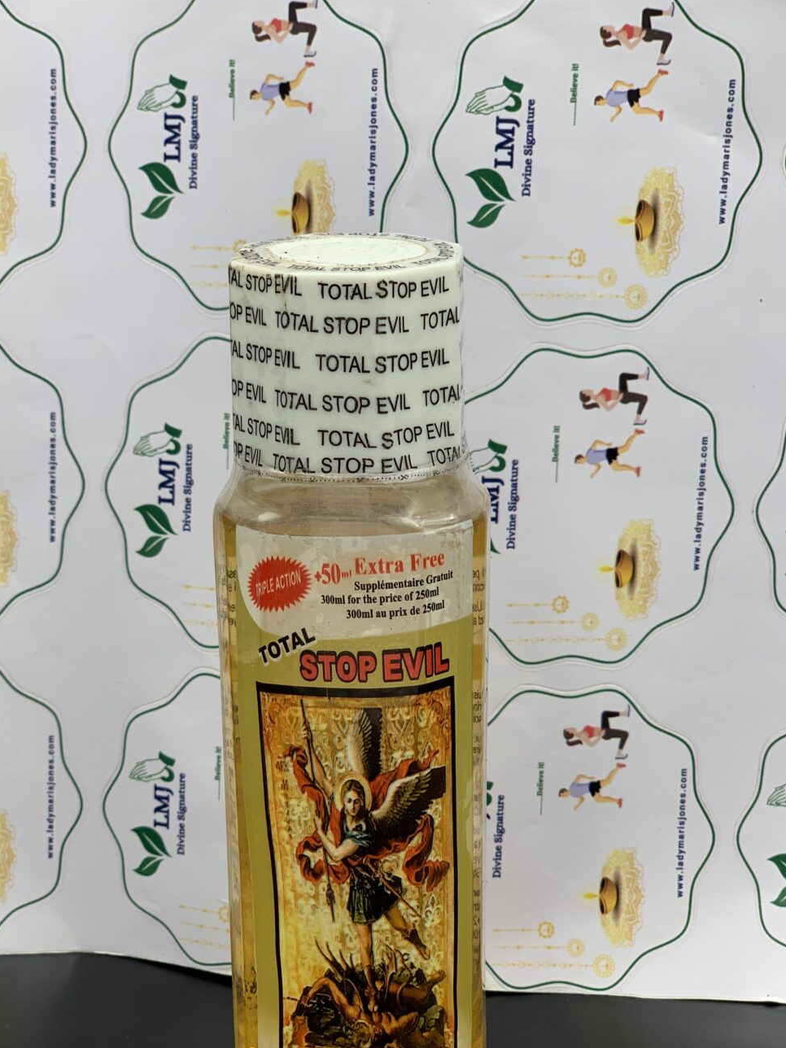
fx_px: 1877
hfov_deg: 23.6
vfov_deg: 31.2
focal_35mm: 62
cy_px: 600
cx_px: 362
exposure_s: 1/100
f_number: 2.4
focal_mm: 6
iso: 20
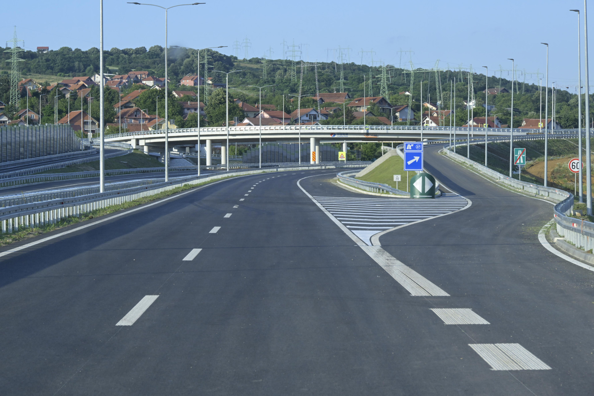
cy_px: 198
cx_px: 297
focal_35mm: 130
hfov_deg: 15.8
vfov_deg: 10.5
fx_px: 2145
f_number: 20
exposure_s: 1/250
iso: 1400
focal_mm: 130
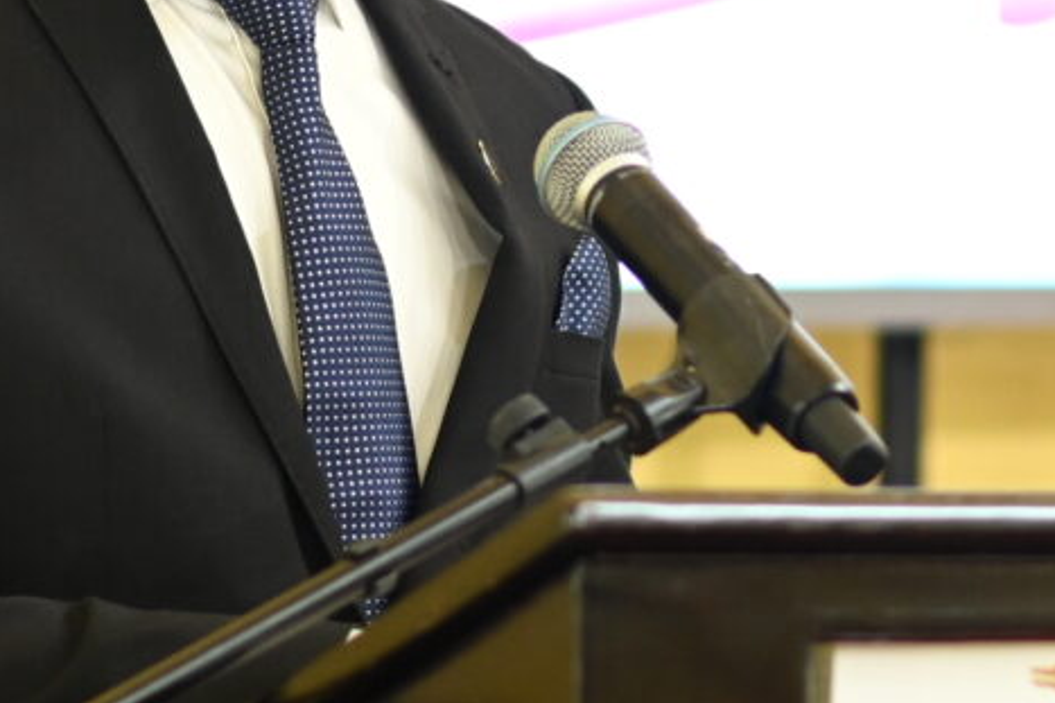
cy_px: 58
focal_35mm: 373
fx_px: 10927
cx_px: 895
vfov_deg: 3.7
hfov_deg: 5.5
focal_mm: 85
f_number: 2.2
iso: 1250
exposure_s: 1/125
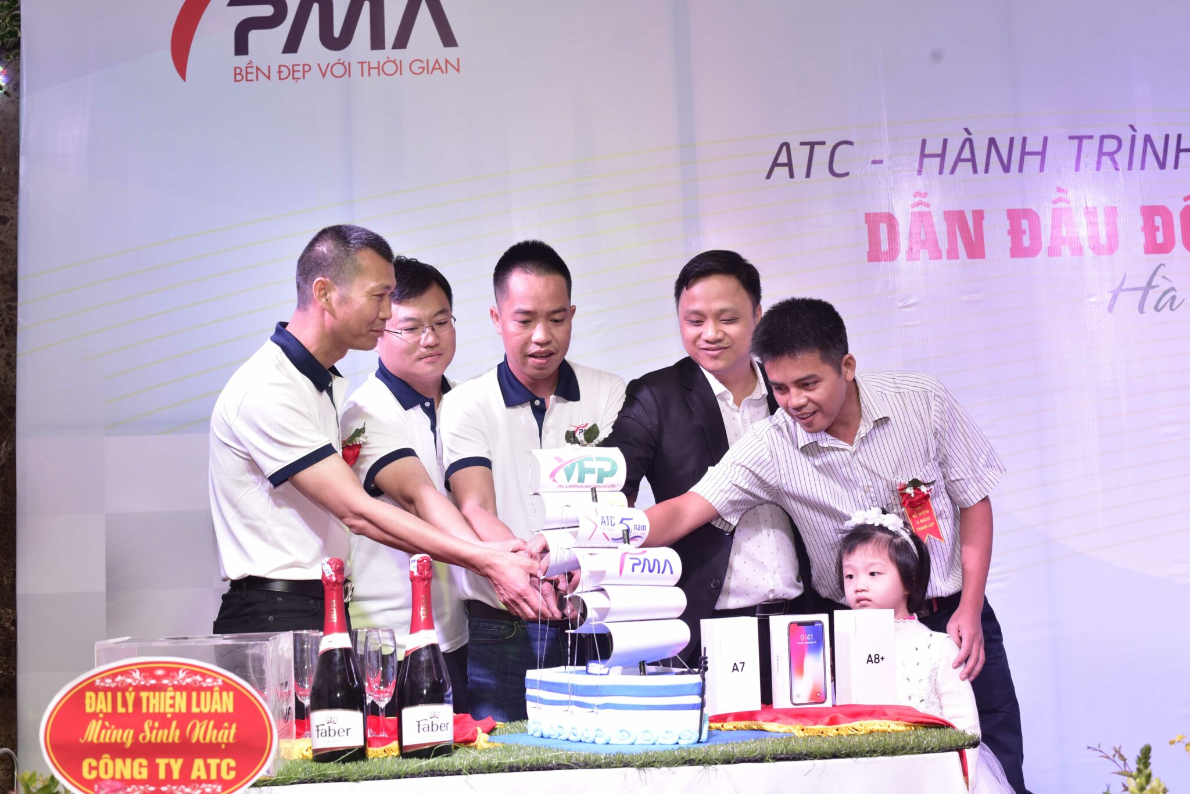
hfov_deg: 39.6
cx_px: 595
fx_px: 1653
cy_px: 397
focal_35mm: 50
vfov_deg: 27.0
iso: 2000
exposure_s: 1/200
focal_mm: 50
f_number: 7.1
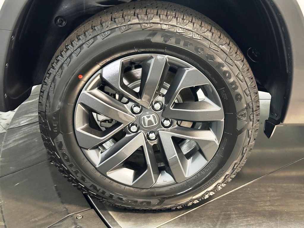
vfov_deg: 30.3
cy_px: 114
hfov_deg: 39.7
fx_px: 422
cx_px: 152
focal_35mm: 48
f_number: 1.78
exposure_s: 1/24
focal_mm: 6.86
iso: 640
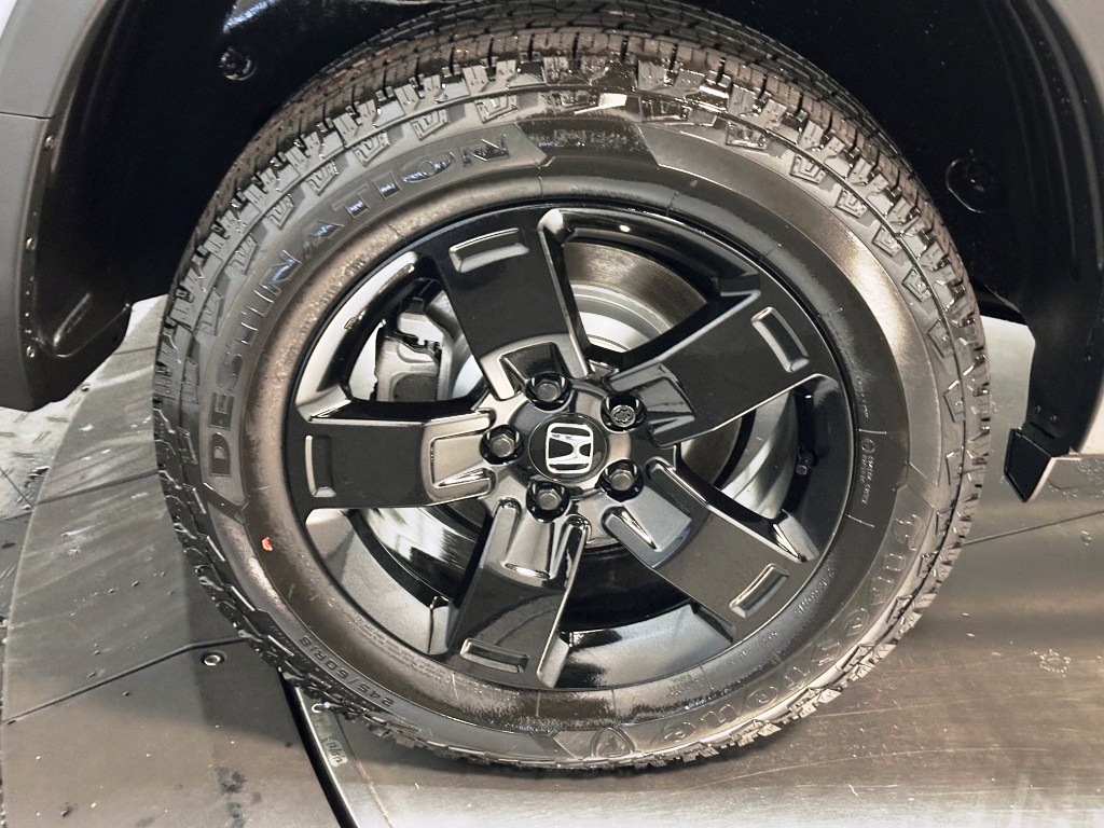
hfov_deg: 39.7
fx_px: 1531
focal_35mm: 48
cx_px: 552
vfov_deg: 30.3
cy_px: 414
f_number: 1.78
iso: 640
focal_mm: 6.86
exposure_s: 1/20
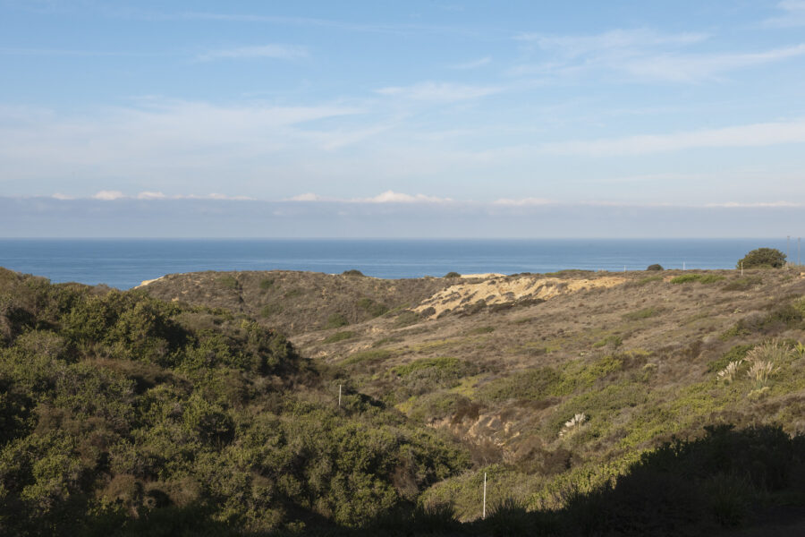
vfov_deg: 24.6
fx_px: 1230
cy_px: 268
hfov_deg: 36.2
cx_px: 402
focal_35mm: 55
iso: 200
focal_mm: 55
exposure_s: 1/180
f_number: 11
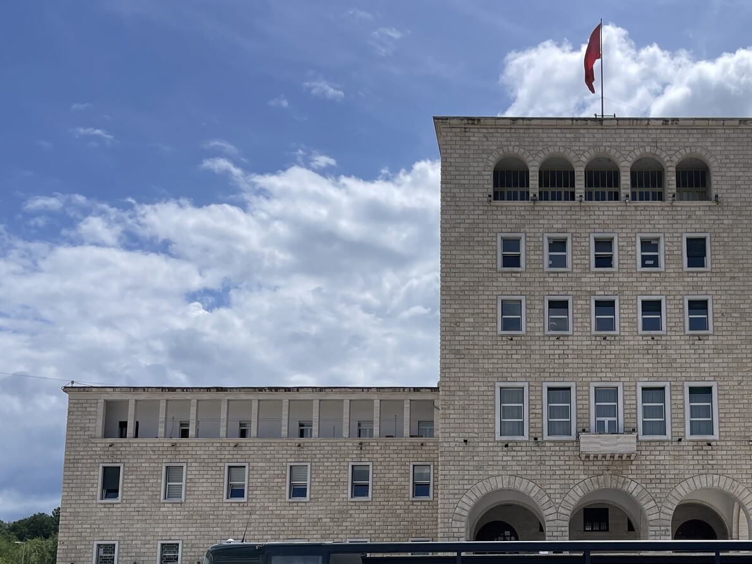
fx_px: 956
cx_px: 563
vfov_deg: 31.9
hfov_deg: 41.7
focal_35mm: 44
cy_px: 462
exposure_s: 1/7937
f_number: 1.6
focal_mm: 5.1
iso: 32
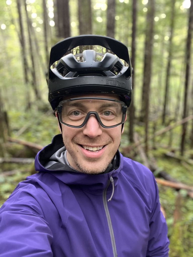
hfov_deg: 46.8
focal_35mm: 30
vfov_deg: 60.0
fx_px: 223
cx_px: 96
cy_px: 128
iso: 400
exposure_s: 1/41
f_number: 2.2
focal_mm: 2.71
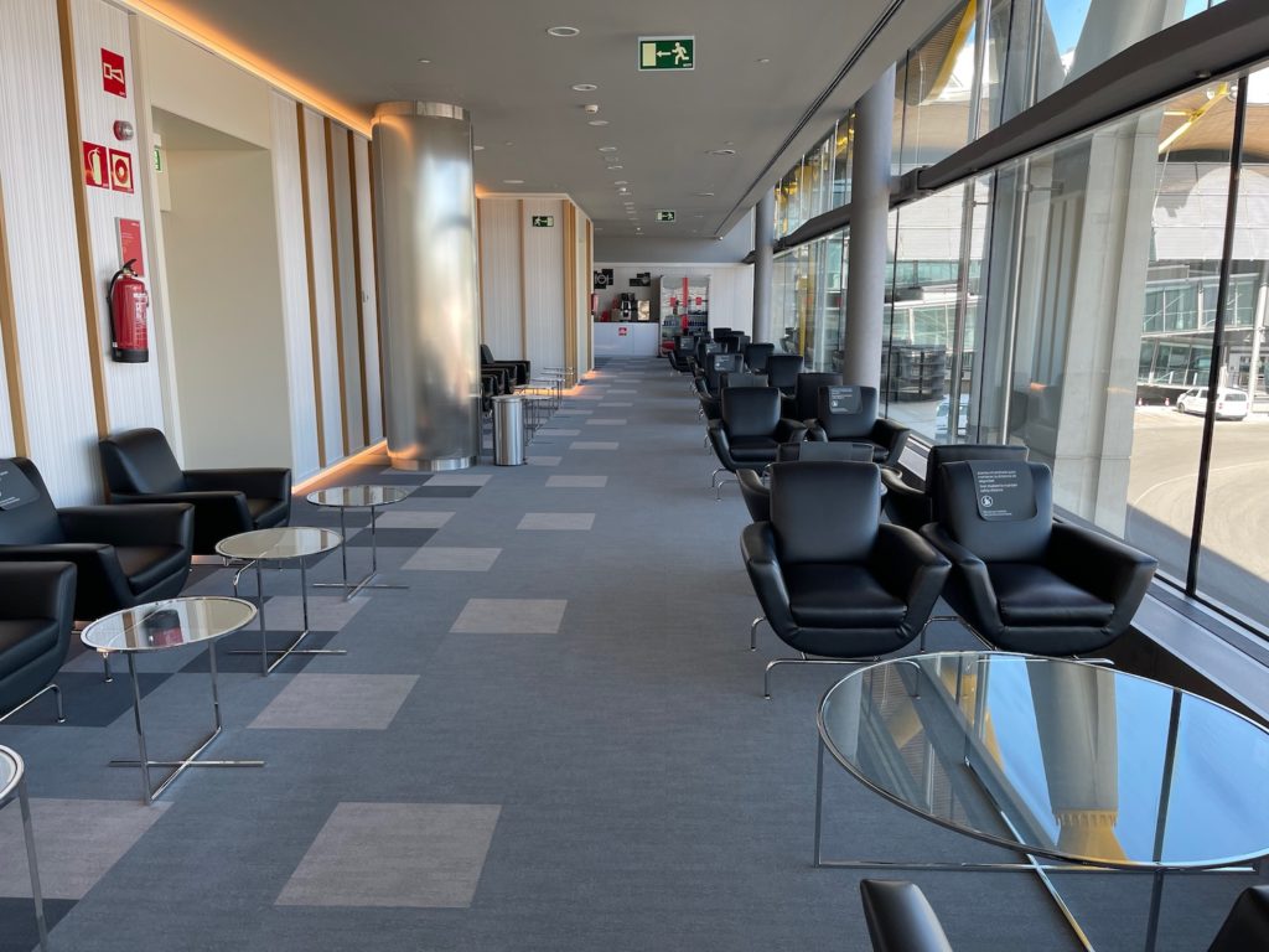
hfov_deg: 67.3
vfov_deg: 53.1
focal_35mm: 26
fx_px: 953
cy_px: 476
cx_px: 634
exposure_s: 1/103
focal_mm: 5.1
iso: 32
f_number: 1.6
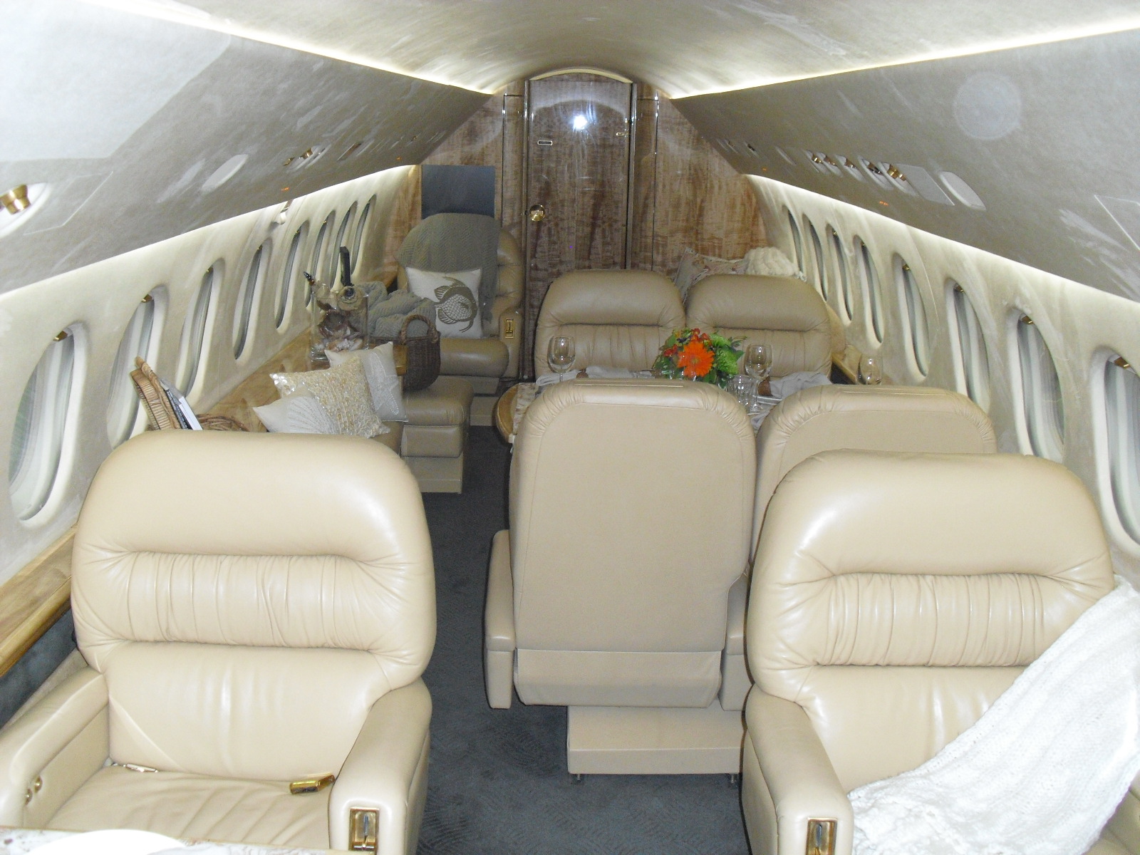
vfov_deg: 39.7
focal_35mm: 36
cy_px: 428
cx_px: 570
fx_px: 1186
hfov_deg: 51.4
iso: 400
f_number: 3.1
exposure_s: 1/60
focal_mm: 6.3
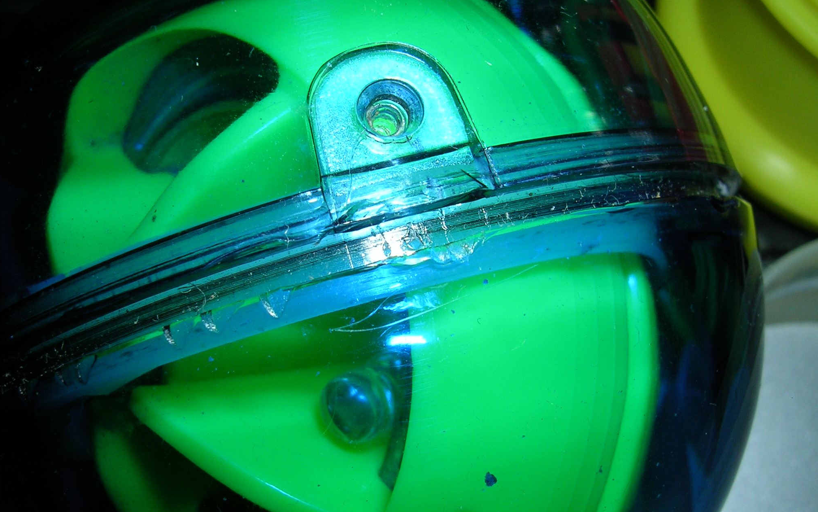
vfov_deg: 31.2
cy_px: 273
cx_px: 411
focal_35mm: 41
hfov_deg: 48.2
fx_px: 914
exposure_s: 1/60.1
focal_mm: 5.8
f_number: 5.6
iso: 50
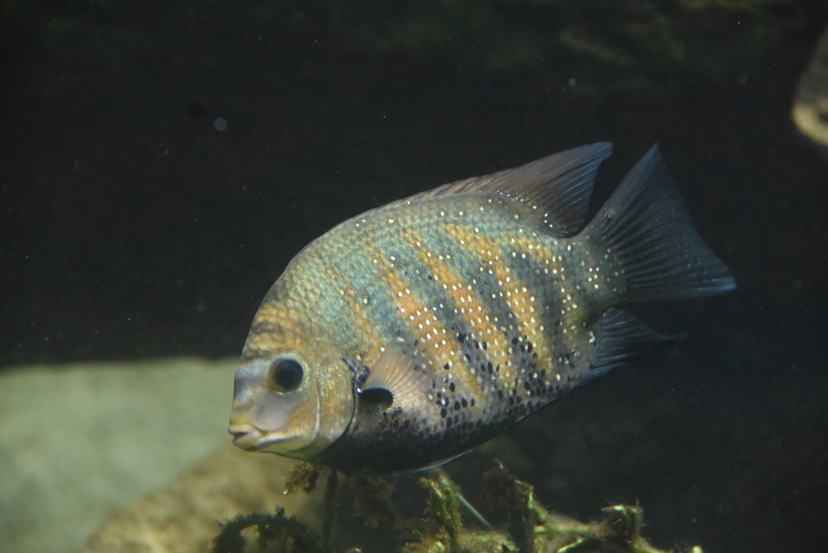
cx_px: 414
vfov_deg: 7.3
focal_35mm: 188
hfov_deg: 11.0
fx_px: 4316
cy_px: 276
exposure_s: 1/100
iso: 800
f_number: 6
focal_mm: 125
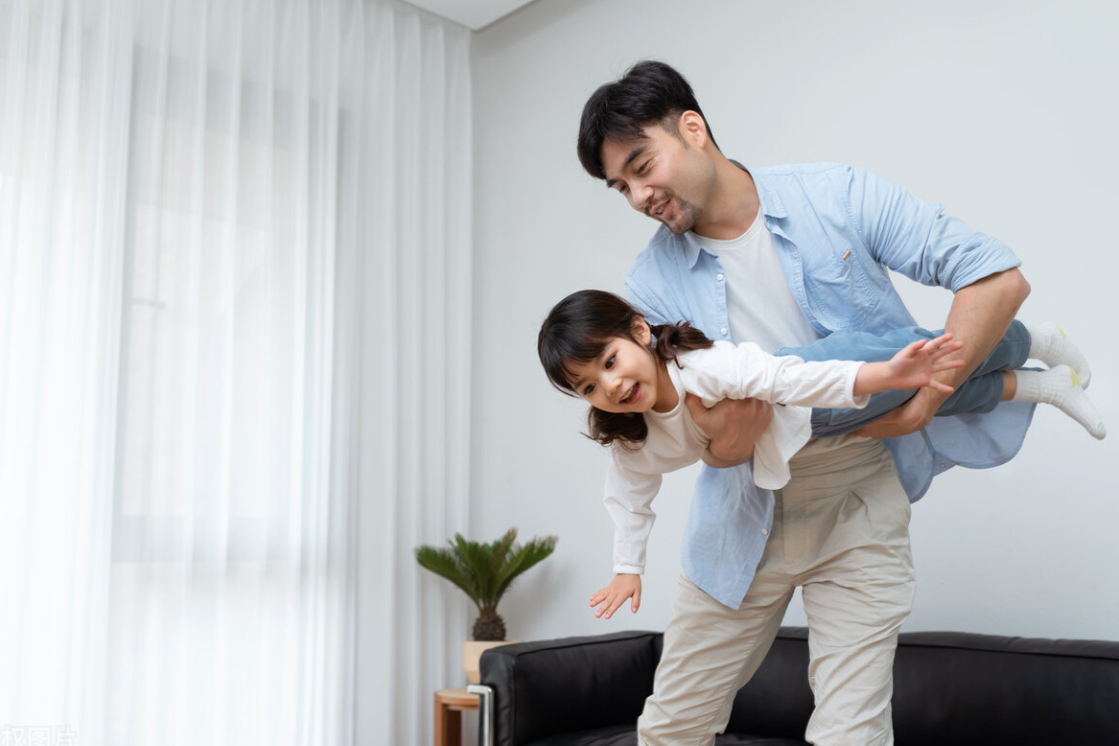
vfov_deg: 36.9
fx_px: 1119
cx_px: 548
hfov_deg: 53.1
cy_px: 375
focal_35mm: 36
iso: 320
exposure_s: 1/200
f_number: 2.8
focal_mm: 35
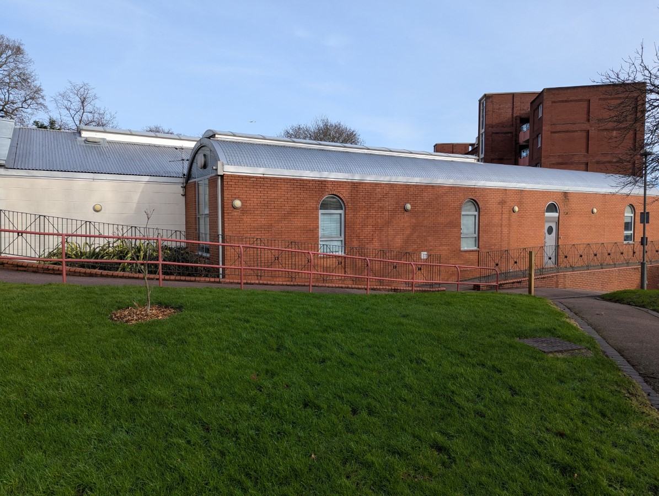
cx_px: 330
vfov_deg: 56.9
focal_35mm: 24
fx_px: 458
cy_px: 248
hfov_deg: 71.5
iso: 46
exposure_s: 1/1078
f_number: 1.85
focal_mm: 6.81
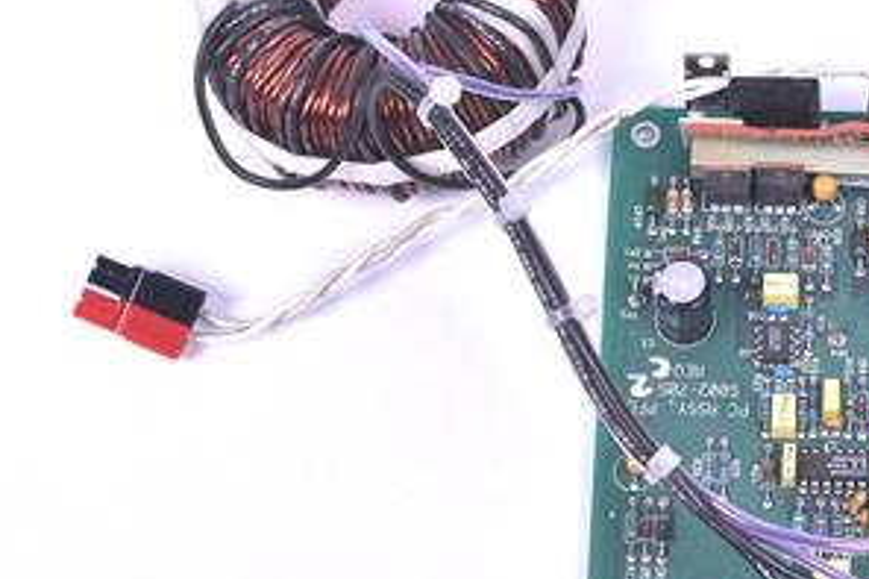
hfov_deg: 26.7
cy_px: 341
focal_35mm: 73
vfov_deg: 18.6
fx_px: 1761
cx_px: 801
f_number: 10
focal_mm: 24
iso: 200
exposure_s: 1/200
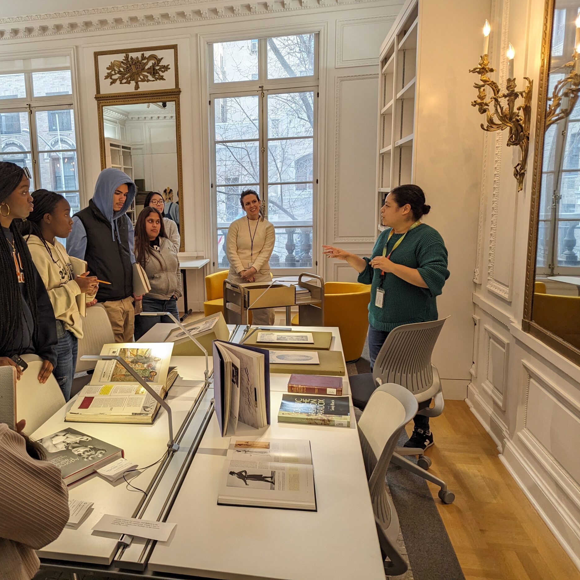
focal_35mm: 29
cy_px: 282
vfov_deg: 55.6
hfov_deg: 54.3
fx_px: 550
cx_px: 186
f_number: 1.85
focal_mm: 6.81
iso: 217
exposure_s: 1/120
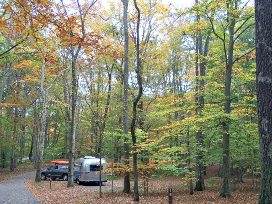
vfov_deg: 36.8
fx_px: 306
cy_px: 105
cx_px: 135
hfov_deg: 47.9
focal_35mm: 39
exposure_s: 1/120
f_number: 2.2
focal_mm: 4.15
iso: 50
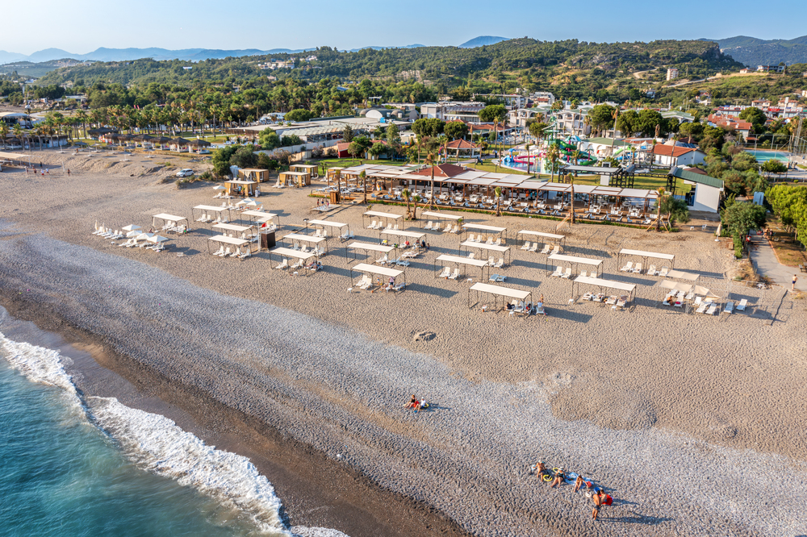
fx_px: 627
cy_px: 268
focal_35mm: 28
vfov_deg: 46.4
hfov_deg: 65.5
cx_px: 404
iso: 100
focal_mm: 10.26
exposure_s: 1/160
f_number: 8
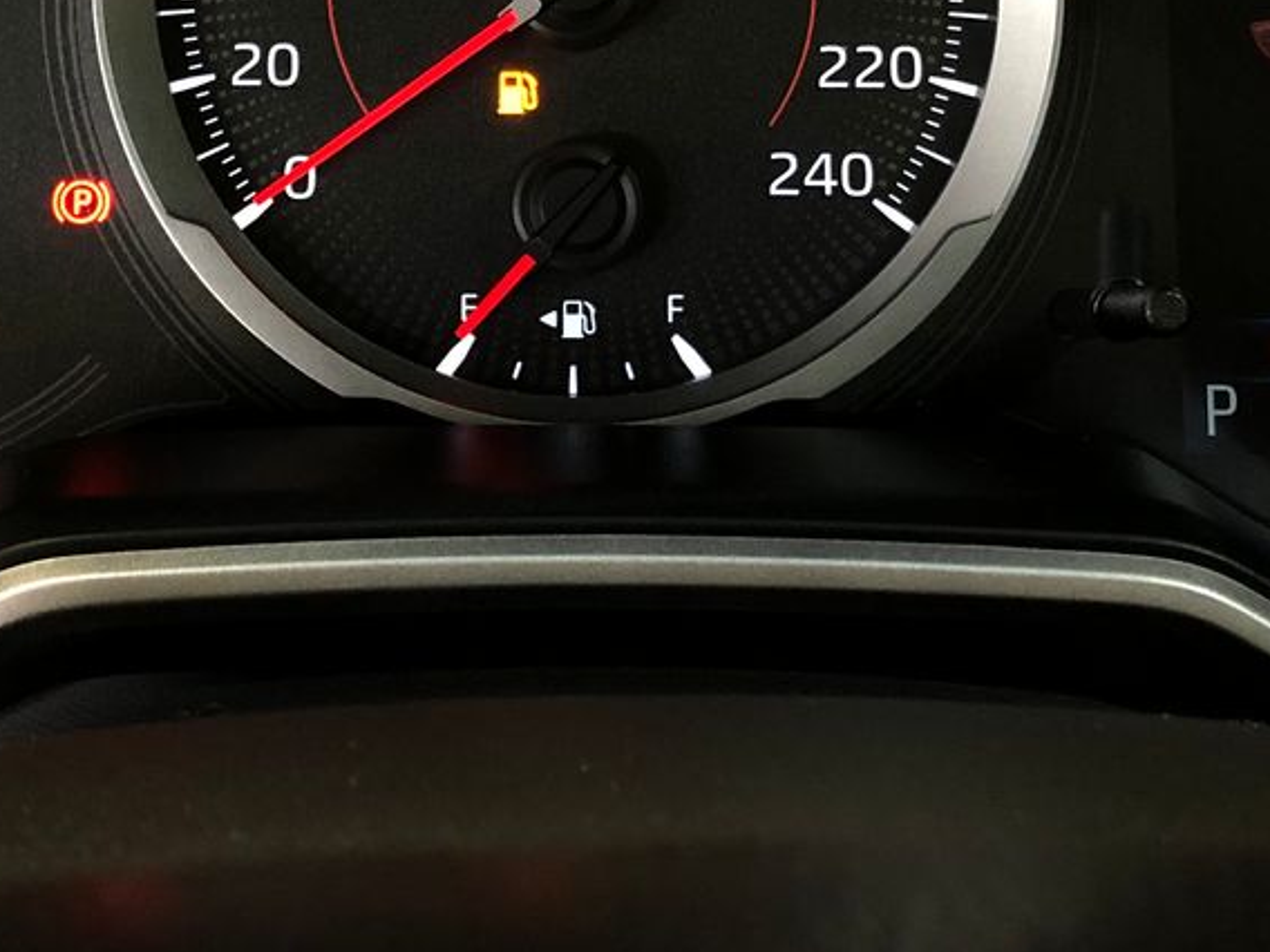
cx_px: 432
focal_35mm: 71
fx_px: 2605
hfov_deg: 27.2
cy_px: -76
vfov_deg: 19.9
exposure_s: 1/17
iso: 100
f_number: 1.8
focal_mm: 4
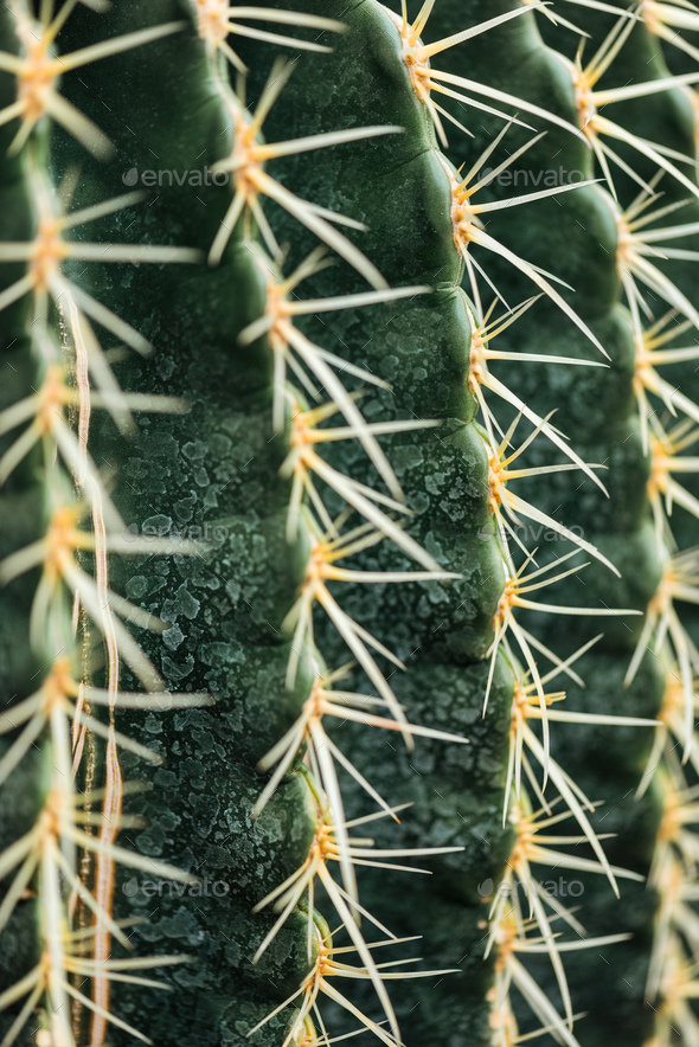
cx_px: 350
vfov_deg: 19.5
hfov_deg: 13.1
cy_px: 524
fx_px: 3055
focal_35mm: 105
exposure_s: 1/250
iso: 500
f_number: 4
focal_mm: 105
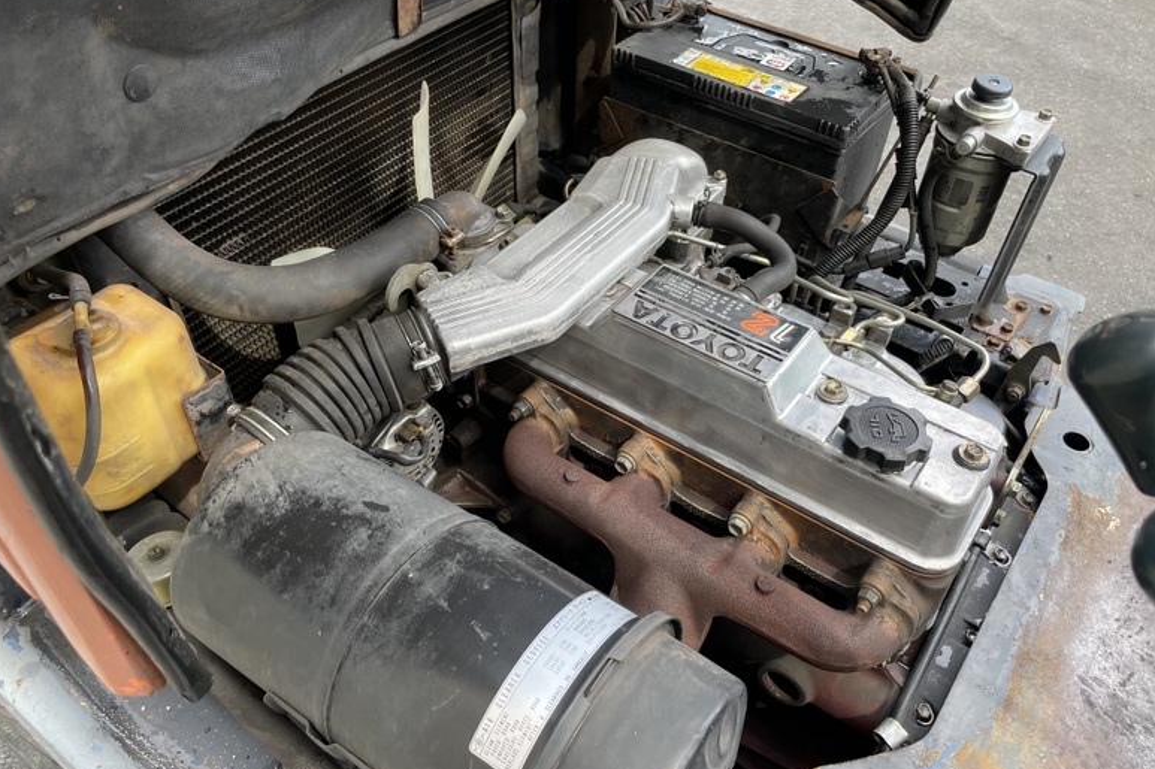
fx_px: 898
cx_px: 583
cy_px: 427
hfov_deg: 65.5
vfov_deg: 46.3
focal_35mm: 28
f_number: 1.6
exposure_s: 1/198
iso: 32
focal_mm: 4.2
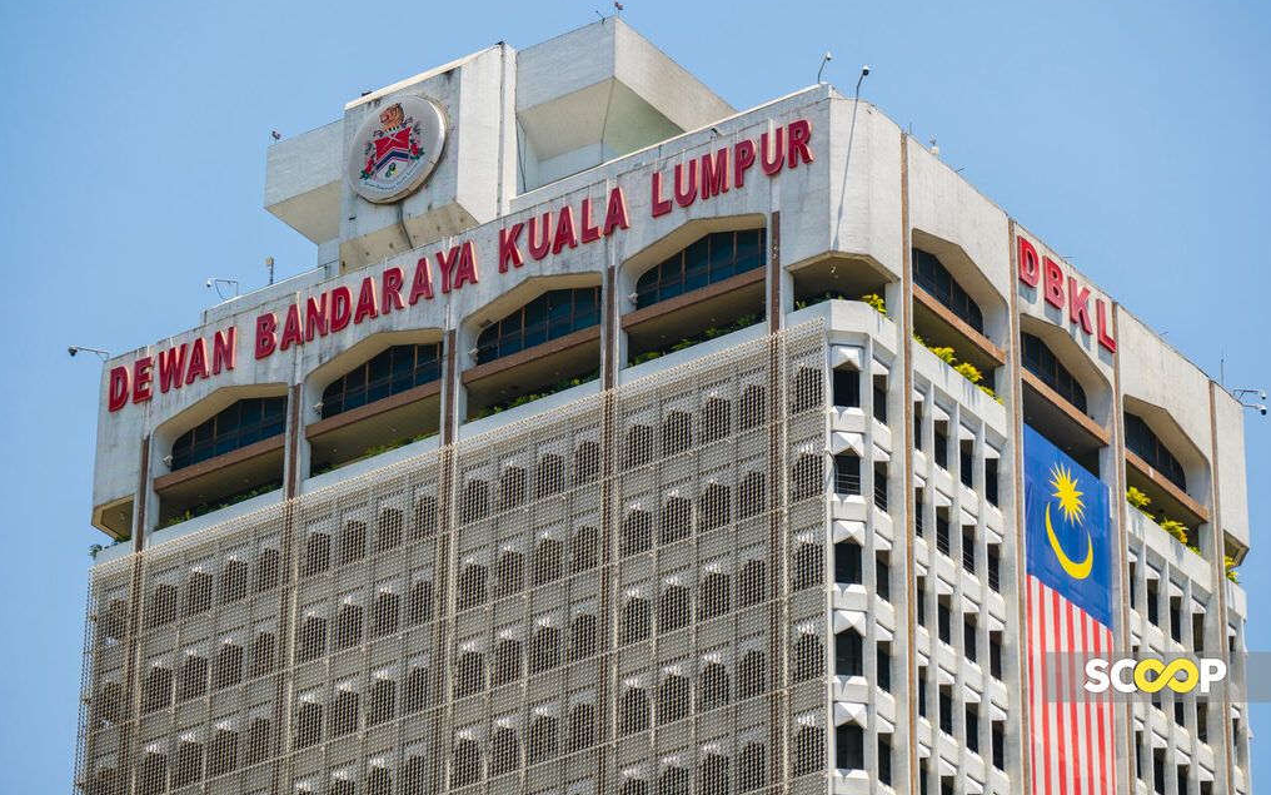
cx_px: 638
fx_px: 5230
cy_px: 371
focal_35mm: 151
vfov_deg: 8.7
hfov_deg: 13.9
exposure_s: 1/640
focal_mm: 98.2
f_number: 4
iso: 100
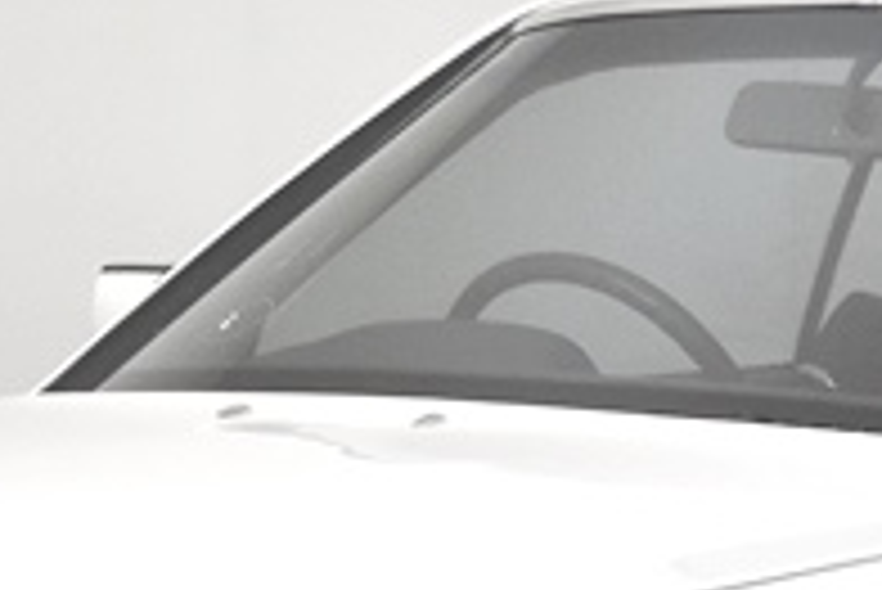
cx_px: 940
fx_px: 6522
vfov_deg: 5.1
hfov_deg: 7.7
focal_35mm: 266
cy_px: 831
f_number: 10
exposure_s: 1/400
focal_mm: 34
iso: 1600
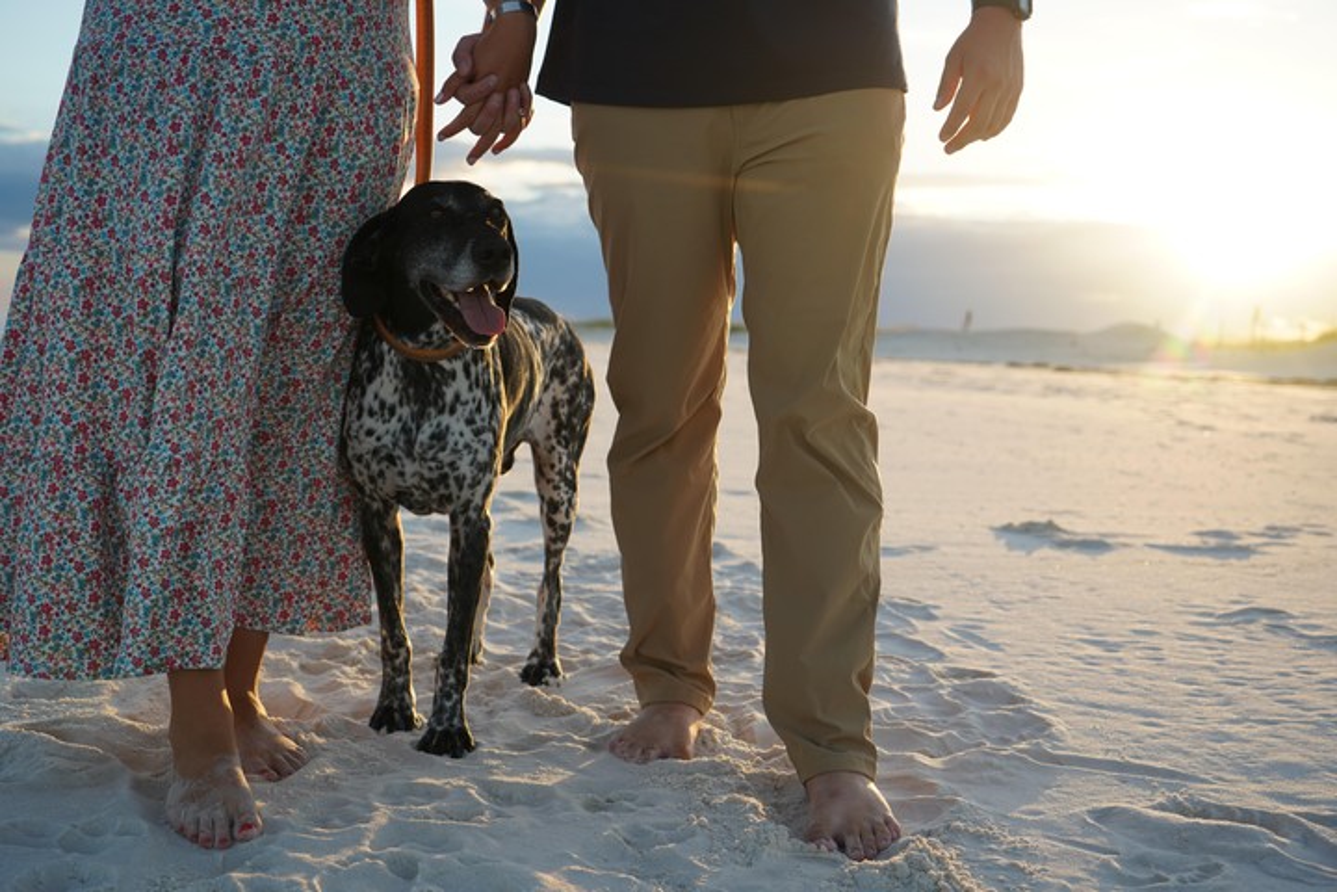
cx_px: 668
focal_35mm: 47
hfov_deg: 41.9
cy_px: 446
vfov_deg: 28.6
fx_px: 1745
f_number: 4.5
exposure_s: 1/250
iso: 100
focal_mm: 47
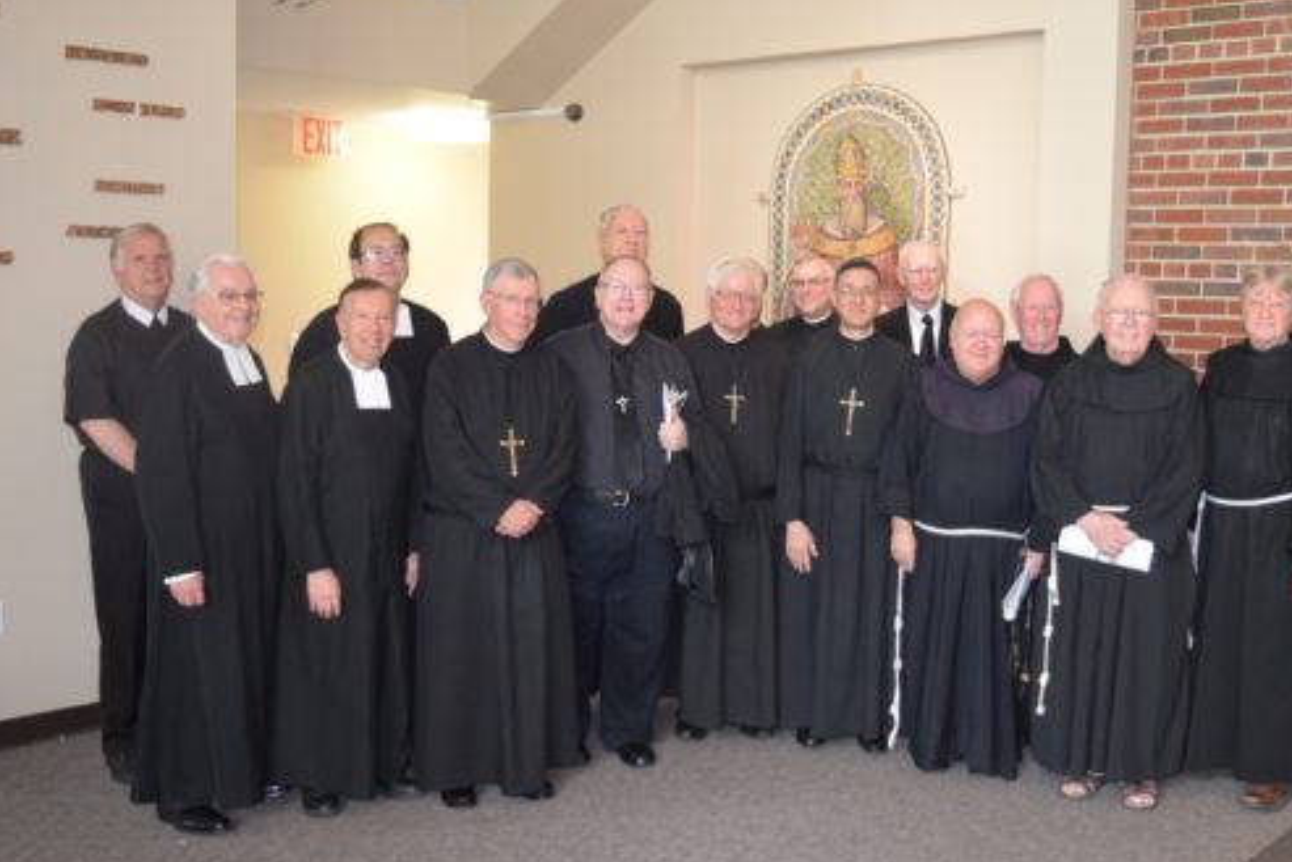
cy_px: 423
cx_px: 709
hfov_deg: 47.3
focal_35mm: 41
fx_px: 1472
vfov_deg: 32.7
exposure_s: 1/60
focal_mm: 24
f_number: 4
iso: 1800
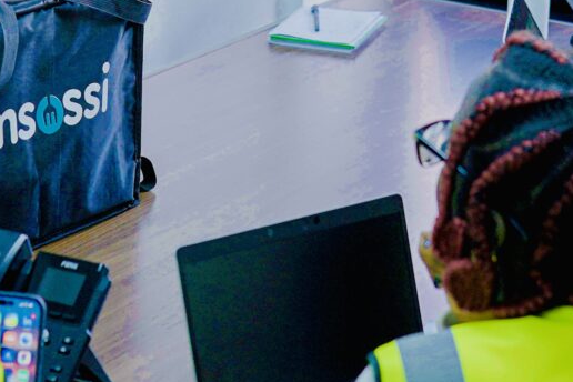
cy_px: -99
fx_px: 2212
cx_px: 311
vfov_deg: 9.7
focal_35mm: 139
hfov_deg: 14.8
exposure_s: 1/60
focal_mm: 35
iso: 800
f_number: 2.8
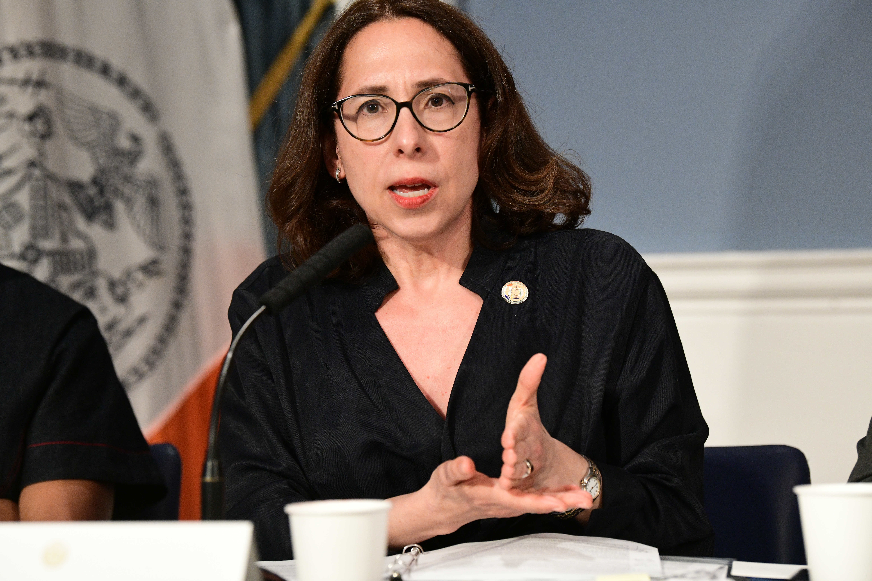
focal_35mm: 135
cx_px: 436
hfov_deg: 15.2
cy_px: 290
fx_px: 3270
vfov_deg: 10.2
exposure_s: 1/400
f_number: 4.5
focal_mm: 135
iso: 6400
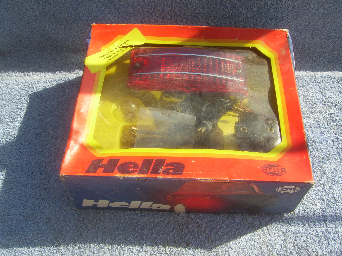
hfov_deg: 49.0
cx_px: 171
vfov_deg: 37.7
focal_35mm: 38
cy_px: 128
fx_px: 375
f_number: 6.4
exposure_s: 1/200
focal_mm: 7.8
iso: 50
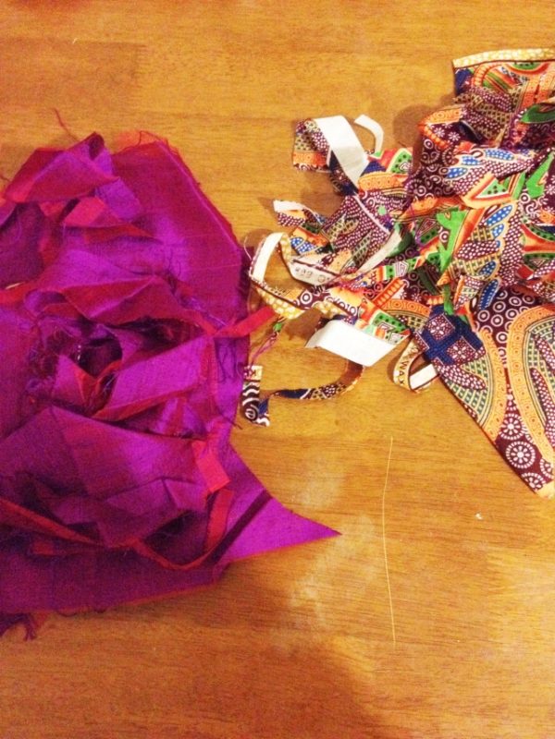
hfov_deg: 40.7
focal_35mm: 35
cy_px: 370
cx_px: 278
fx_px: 748
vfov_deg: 52.6
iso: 800
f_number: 2.4
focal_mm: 4.28
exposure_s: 1/15
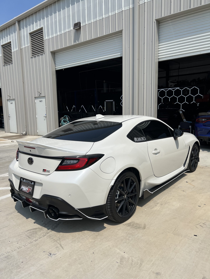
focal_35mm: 26
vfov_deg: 67.3
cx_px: 105
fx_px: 210
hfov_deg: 53.1
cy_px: 140
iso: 50
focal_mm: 5.7
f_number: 1.5
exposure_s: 1/8696
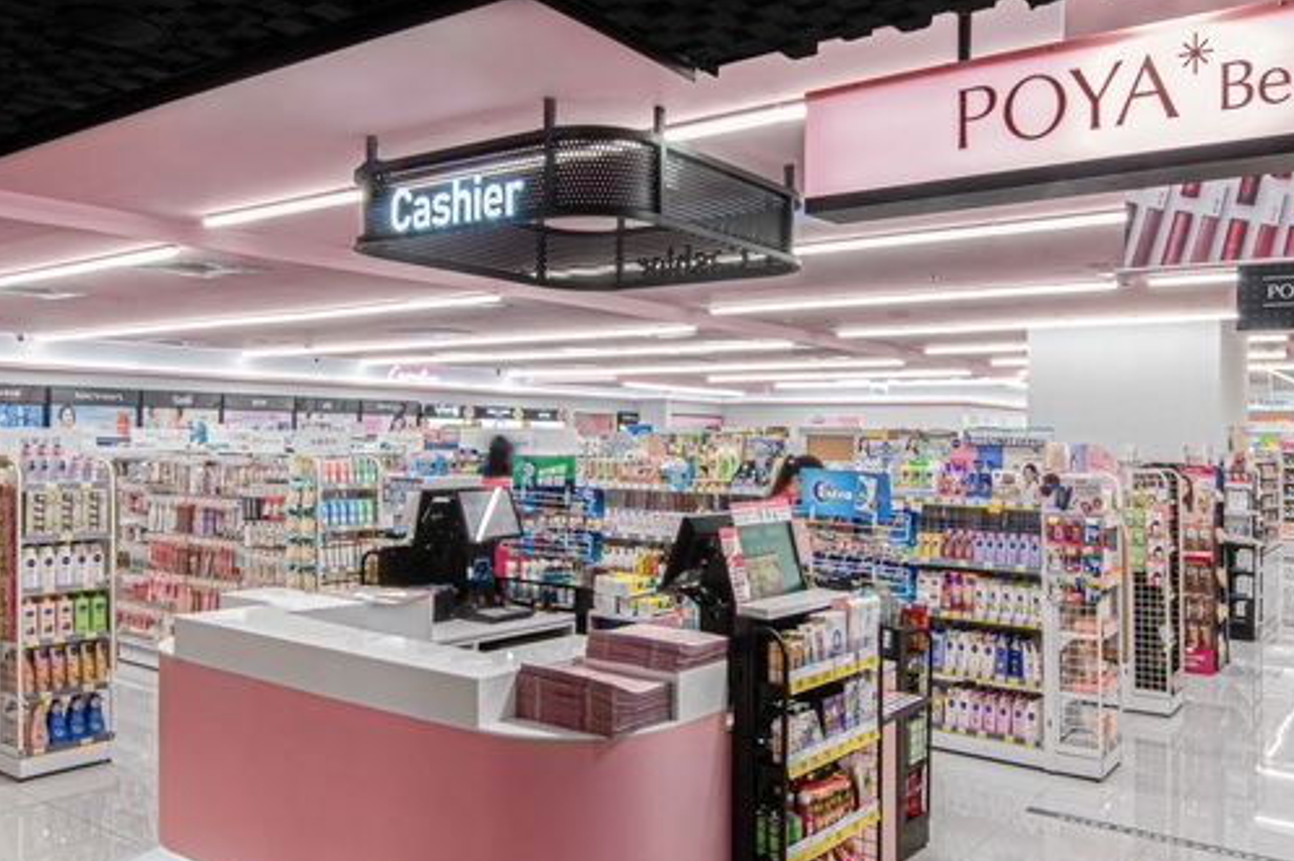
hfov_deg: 69.4
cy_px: 476
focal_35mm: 26
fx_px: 934
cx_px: 669
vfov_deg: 49.4
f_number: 22
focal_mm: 16
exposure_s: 1.6
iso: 50
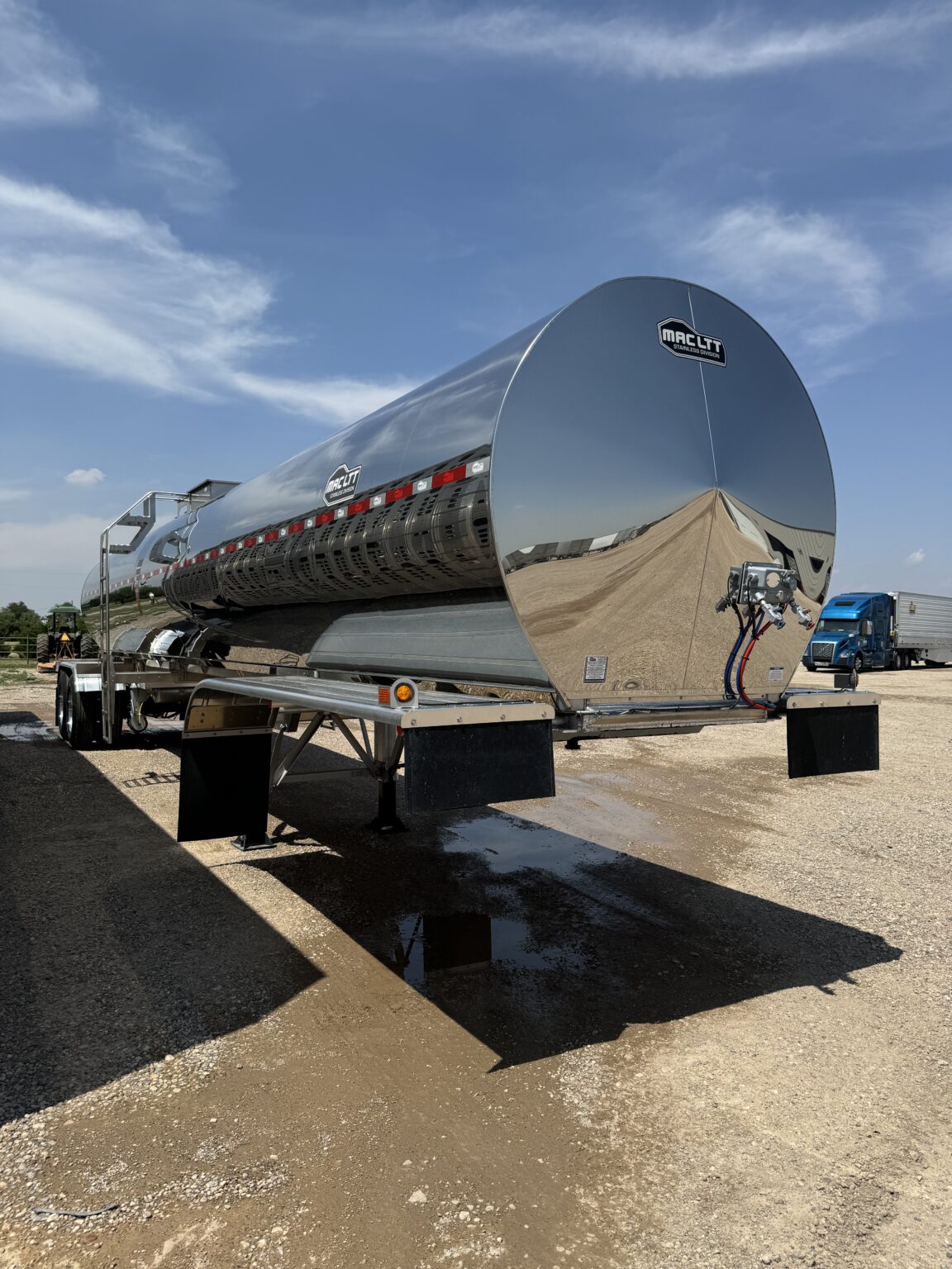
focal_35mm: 24
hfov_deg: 56.8
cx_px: 476
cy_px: 634
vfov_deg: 71.6
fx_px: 880
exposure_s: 1/6410
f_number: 1.78
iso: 80
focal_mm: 6.76
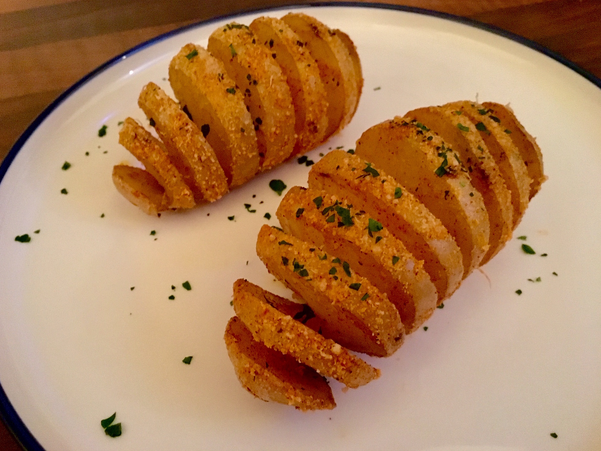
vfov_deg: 46.8
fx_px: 521
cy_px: 224
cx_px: 295
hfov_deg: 60.0
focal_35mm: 30
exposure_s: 1/17
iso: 1000
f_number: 2.2
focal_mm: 4.15
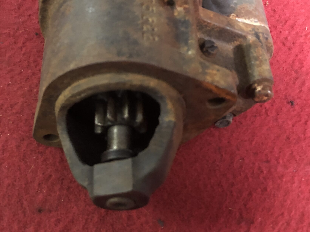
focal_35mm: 43
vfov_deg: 33.5
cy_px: 131
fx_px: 385
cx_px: 124
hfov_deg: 43.6
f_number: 1.8
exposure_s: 1/4
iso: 125
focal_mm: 3.99
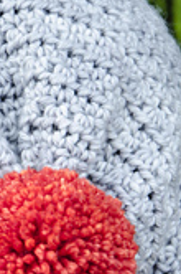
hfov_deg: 3.4
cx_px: -22
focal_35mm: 406
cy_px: 251
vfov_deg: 5.1
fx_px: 3075
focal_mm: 90
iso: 160
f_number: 5.6
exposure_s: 1/125
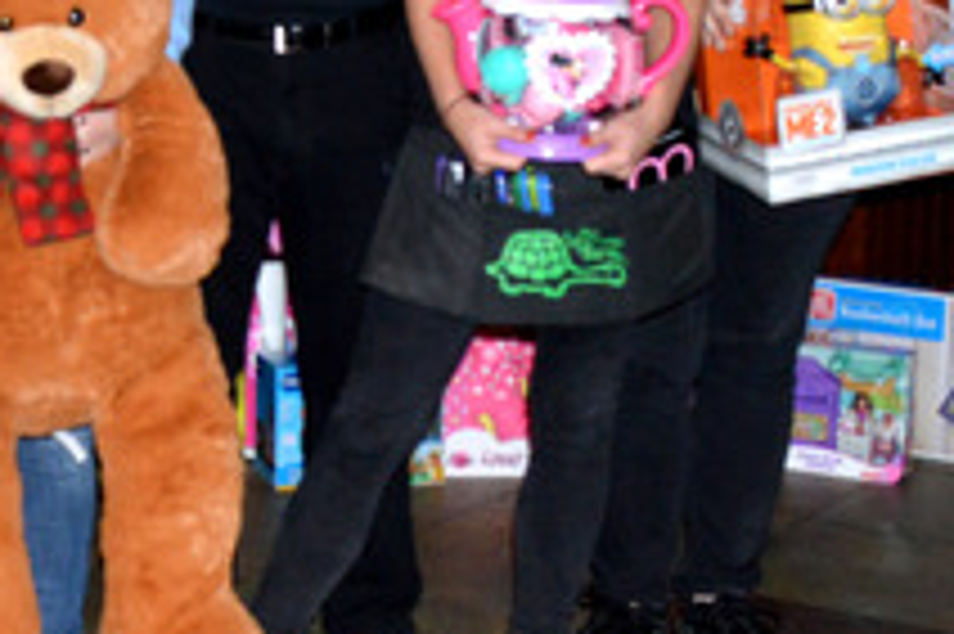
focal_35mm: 102
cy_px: -117
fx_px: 2701
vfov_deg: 13.1
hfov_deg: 18.8
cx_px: -234
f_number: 8
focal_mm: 18
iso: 800
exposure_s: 1/60
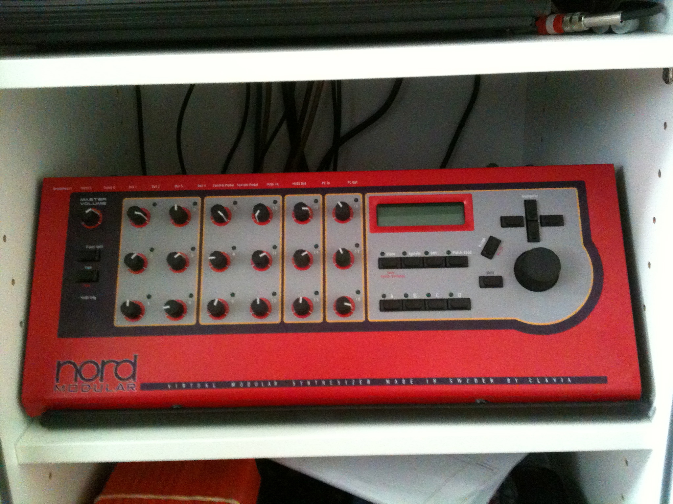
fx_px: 680
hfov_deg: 52.6
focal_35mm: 35
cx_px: 336
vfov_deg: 40.7
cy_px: 252
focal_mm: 3.85
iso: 640
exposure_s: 1/12
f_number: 2.8
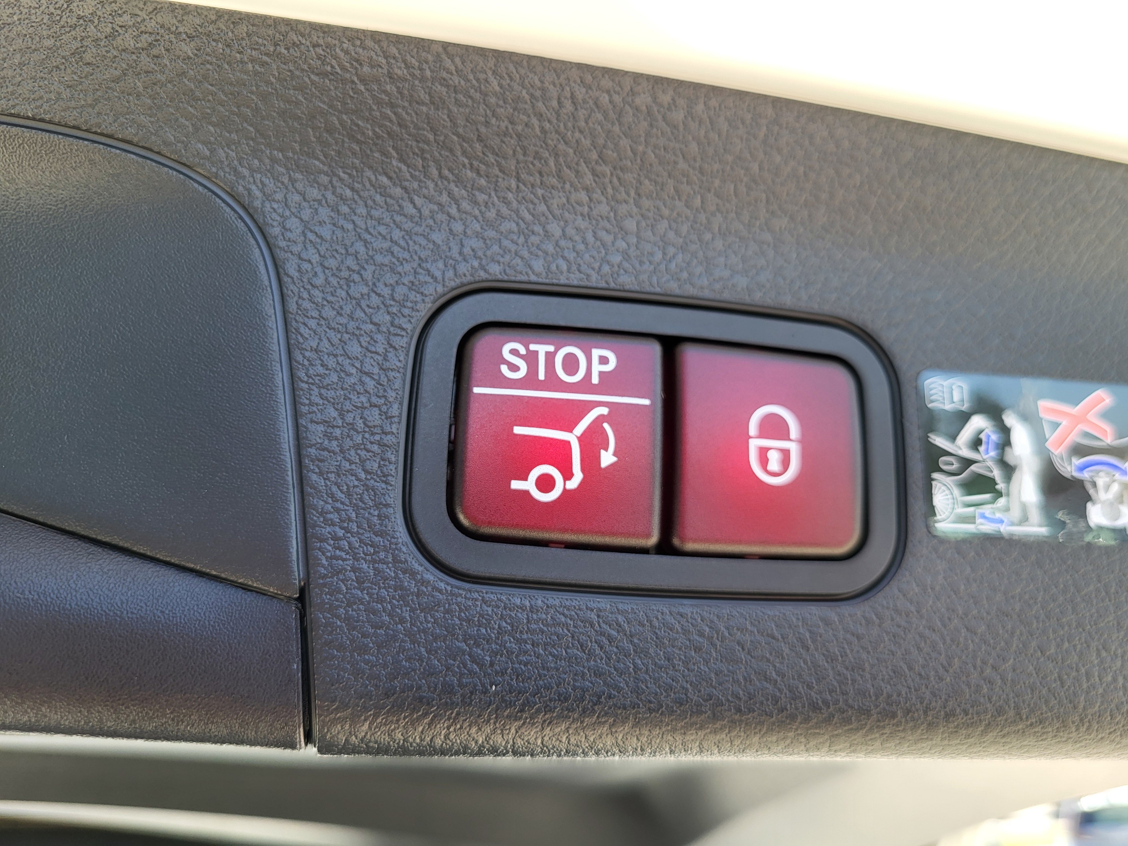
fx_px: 847
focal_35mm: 26
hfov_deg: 67.3
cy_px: 423
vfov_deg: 53.1
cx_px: 564
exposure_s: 1/256
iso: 40
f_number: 1.8
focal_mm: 5.4
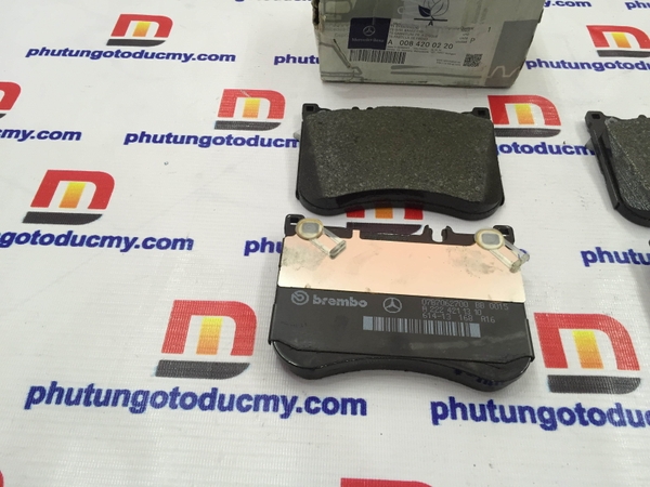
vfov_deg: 48.2
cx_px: 325
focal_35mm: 29
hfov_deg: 61.7
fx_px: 545
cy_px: 244
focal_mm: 4.15
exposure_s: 1/30
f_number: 2.2
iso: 80
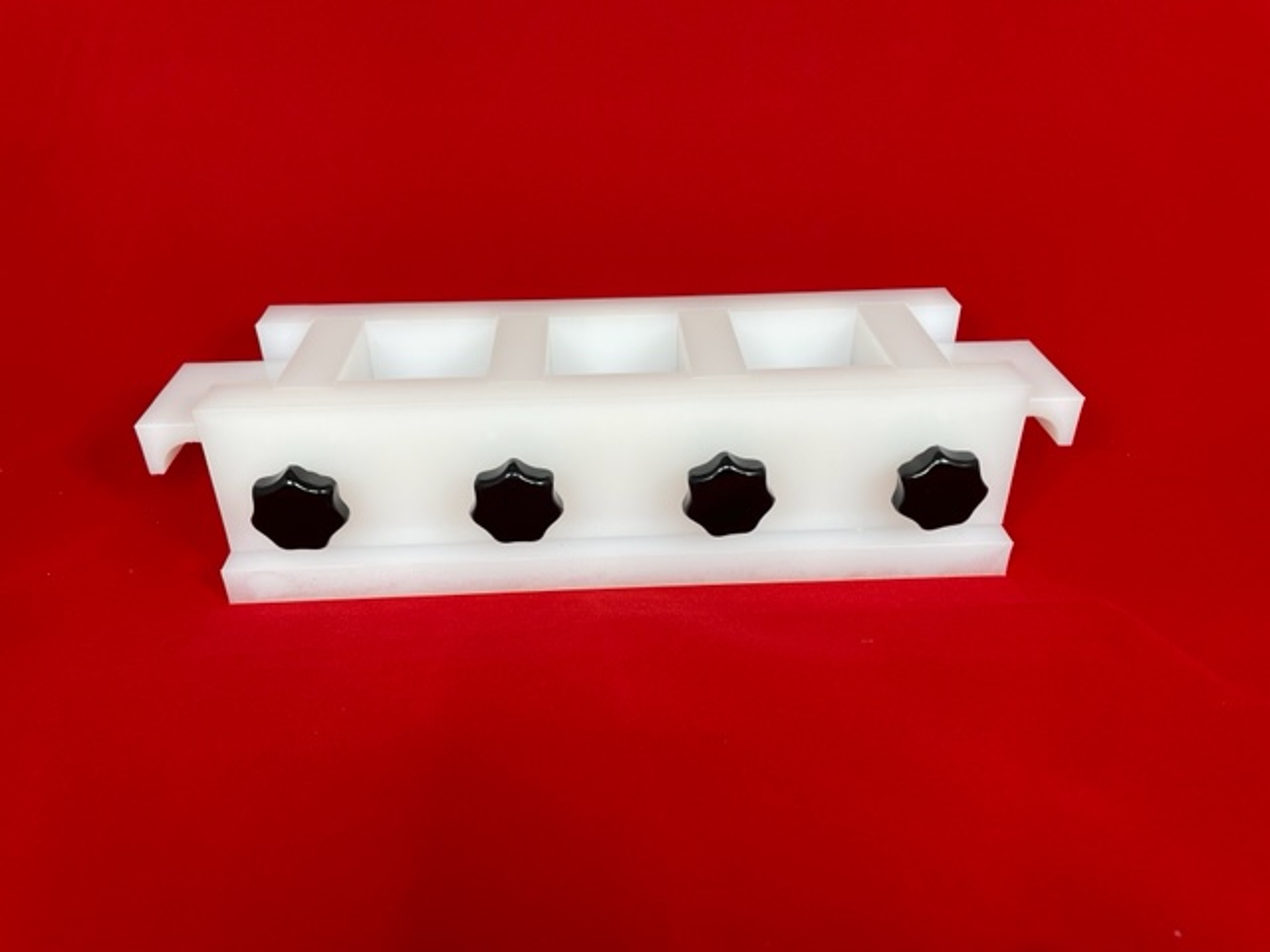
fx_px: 954
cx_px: 635
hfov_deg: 67.3
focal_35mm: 26
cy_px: 476
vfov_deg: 53.1
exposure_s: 1/100
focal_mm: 4.2
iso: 32
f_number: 1.6
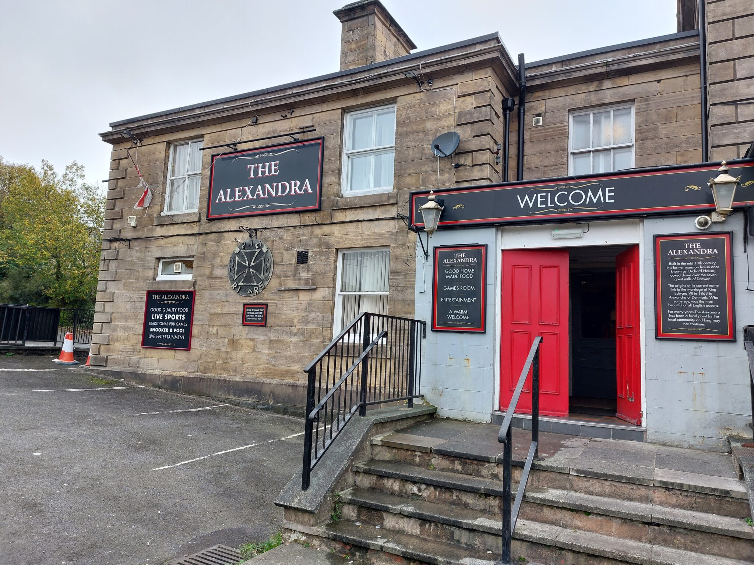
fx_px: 545
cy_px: 282
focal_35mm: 25
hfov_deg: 69.4
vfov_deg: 54.9
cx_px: 377
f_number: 1.8
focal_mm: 5.23
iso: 40
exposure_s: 1/100
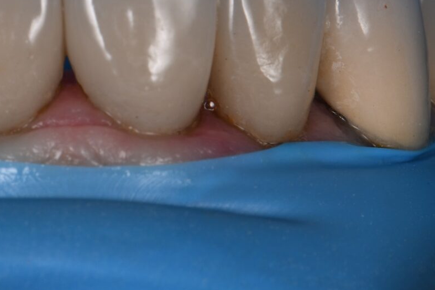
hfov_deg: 8.4
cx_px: 77
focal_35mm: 246
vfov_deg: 5.6
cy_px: 21
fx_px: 2971
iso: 200
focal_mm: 105
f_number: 32
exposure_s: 1/160
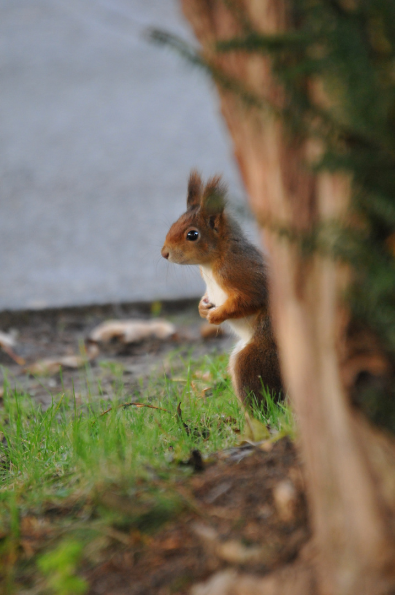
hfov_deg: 2.3
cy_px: 298
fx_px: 9903
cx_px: 198
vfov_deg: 3.4
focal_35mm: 600
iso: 1600
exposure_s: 1/80
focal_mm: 400
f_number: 5.6
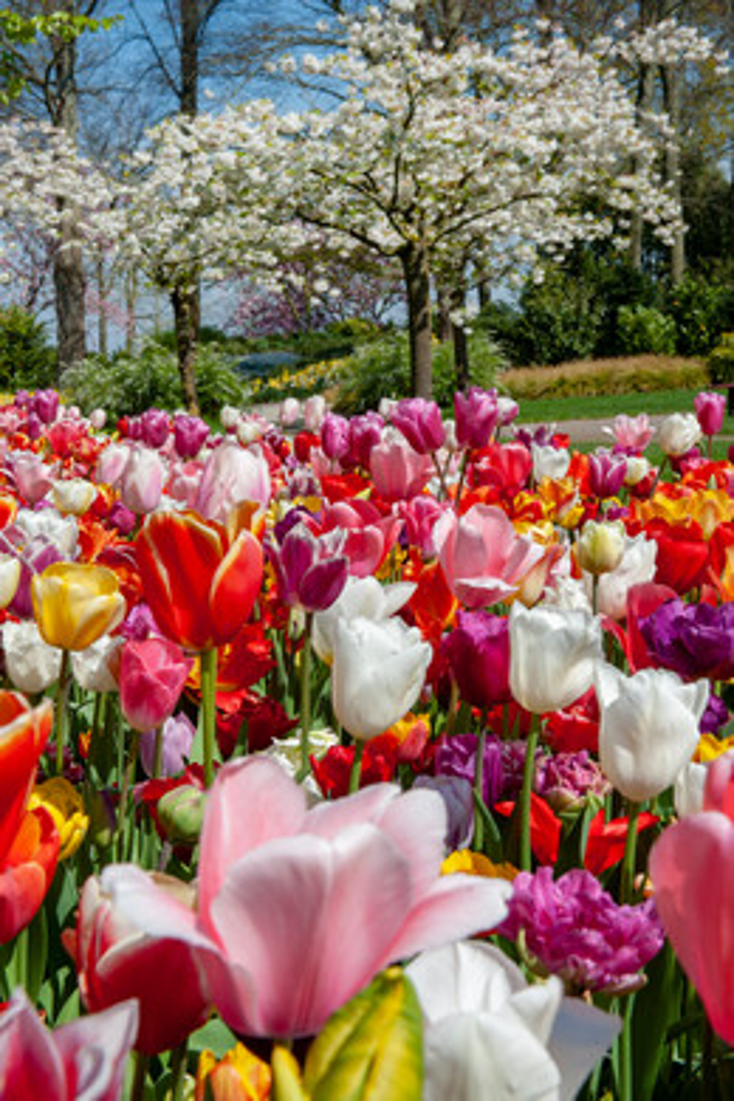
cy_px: 550
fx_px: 1682
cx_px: 367
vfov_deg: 36.2
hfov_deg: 24.6
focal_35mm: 55
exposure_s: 1/125
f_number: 14
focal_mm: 55
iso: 200
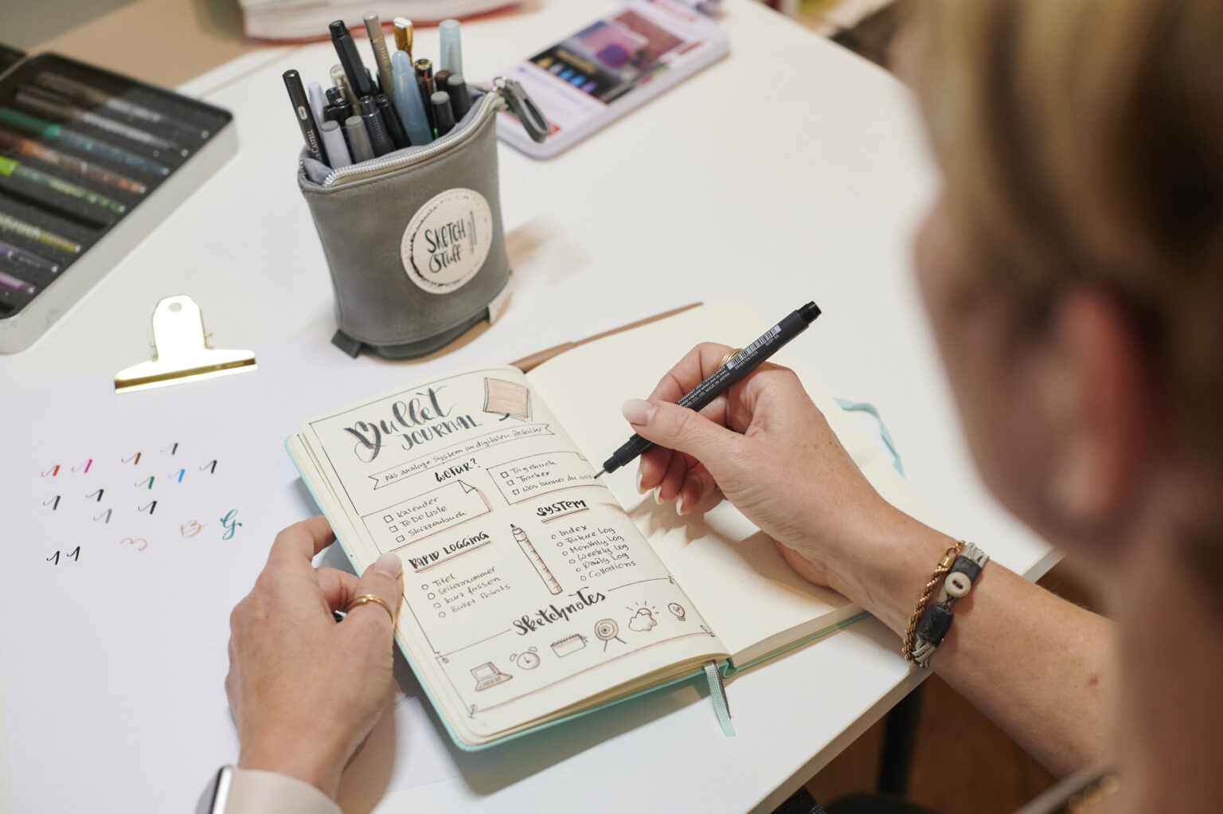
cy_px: 407
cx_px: 612
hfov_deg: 39.6
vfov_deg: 27.0
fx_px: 1697
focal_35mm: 50
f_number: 3.2
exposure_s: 1/200
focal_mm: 50
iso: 1600
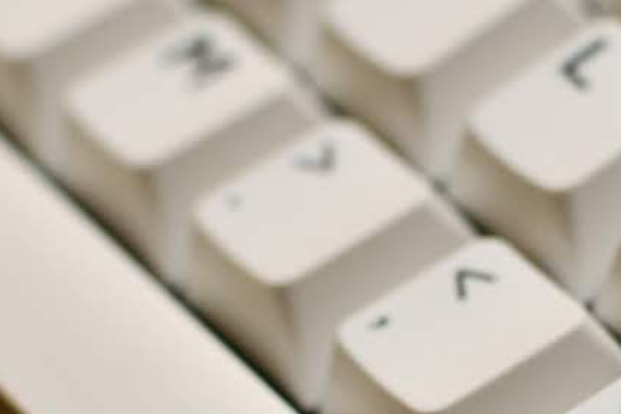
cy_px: 349
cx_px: 498
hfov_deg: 10.2
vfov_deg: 6.8
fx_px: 3466
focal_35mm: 201
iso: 180
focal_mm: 35
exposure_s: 1/50
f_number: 3.2
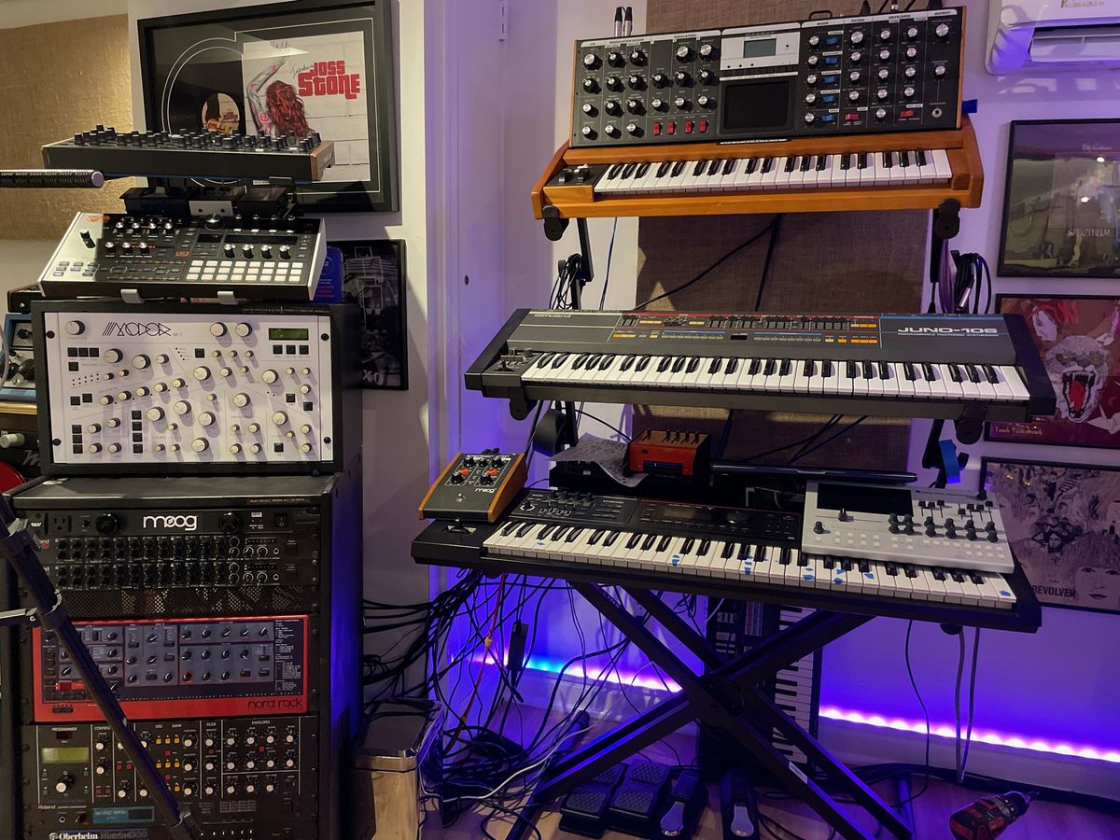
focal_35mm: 26
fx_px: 841
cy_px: 420
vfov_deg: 53.1
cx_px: 560
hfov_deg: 67.3
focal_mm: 4.2
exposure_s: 1/40
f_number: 1.6
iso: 500
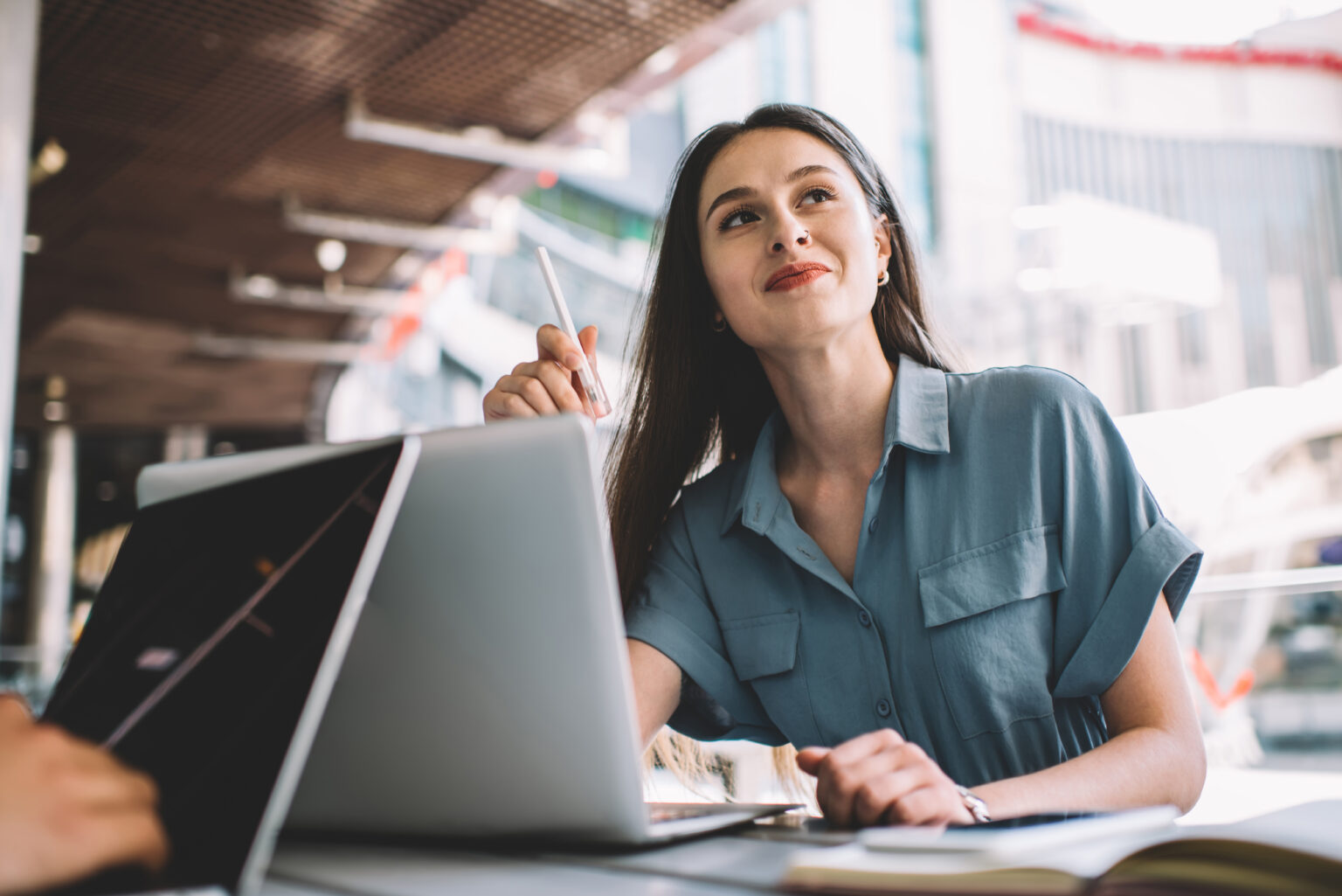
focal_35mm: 35
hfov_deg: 54.4
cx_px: 671
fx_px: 1305
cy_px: 448
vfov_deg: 37.9
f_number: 2
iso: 100
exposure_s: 1/160
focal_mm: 35
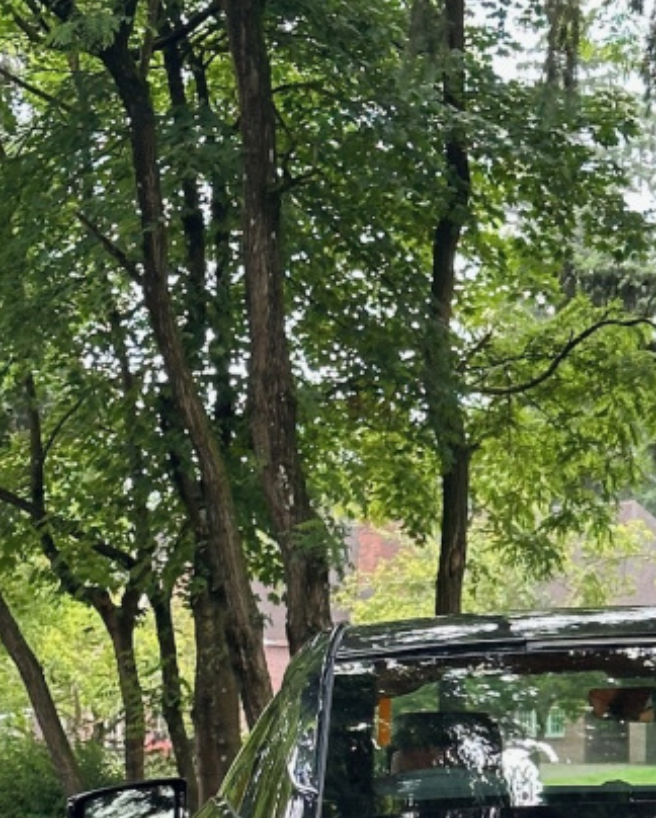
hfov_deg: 11.0
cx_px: 699
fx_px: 3368
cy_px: 927
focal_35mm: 139
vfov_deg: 13.5
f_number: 1.78
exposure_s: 1/159
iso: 80
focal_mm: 6.86
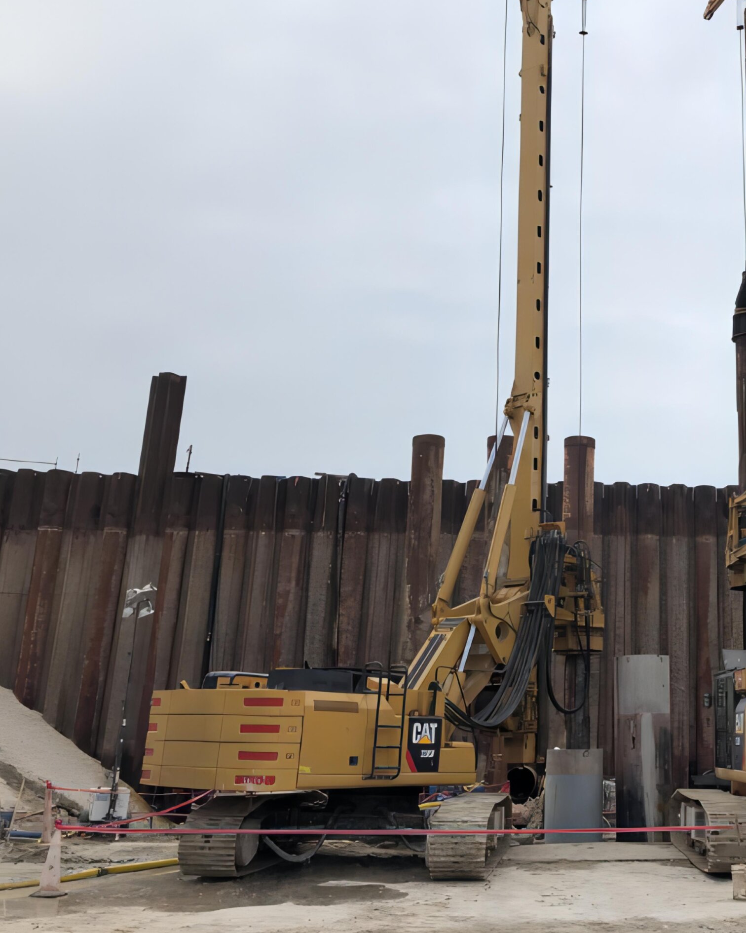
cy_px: 464
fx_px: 1021
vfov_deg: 49.1
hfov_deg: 38.2
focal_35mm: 37
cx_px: 624
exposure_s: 1/4000
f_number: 1.8
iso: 20
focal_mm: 3.99
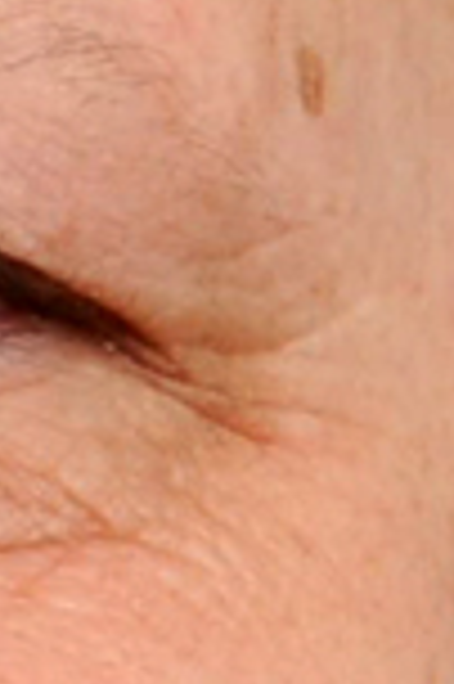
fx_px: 10465
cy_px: 1022
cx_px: -548
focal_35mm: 552
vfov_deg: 3.7
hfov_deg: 2.5
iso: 400
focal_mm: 70
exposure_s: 1/250
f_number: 7.1
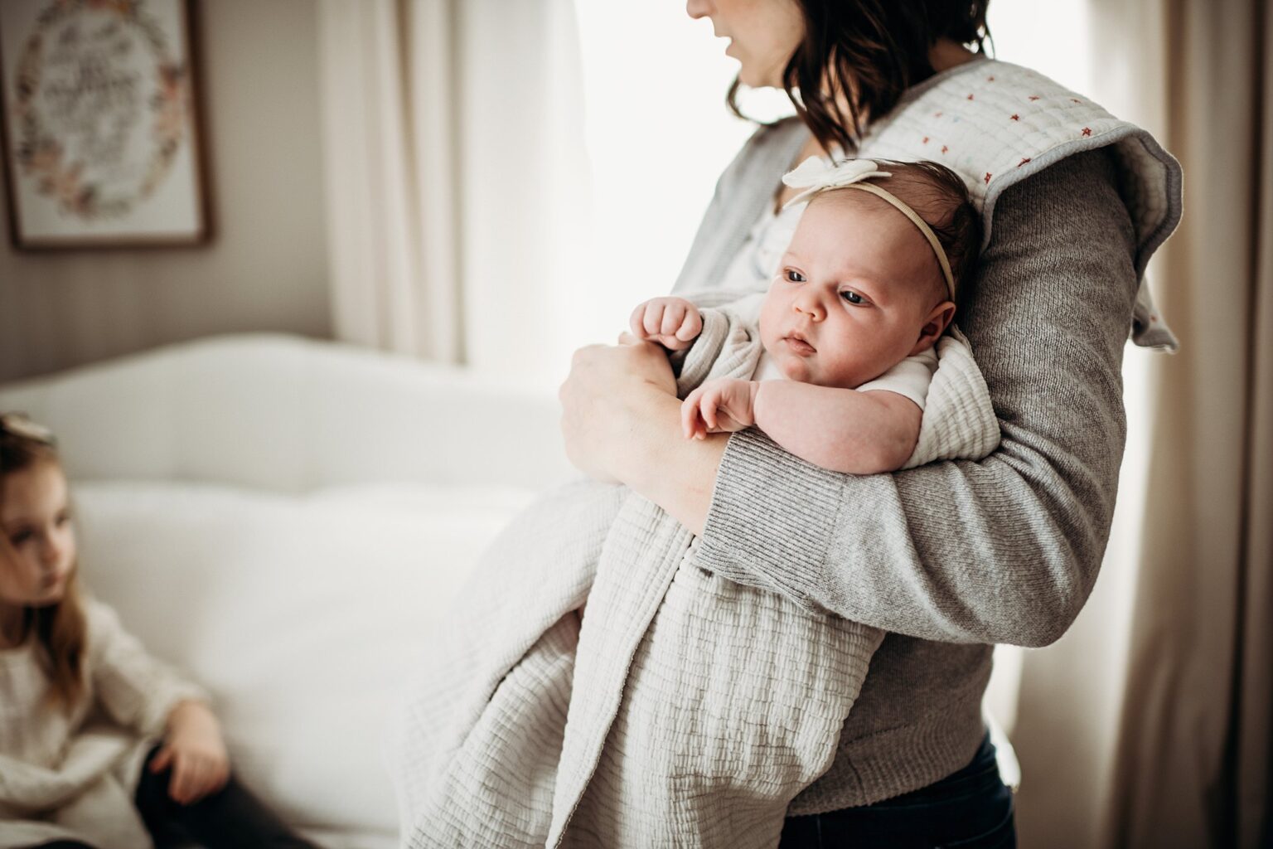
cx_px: 636
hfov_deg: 54.4
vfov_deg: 37.9
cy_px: 424
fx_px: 1238
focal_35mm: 35
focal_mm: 35
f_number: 1.4
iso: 320
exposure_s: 1/250
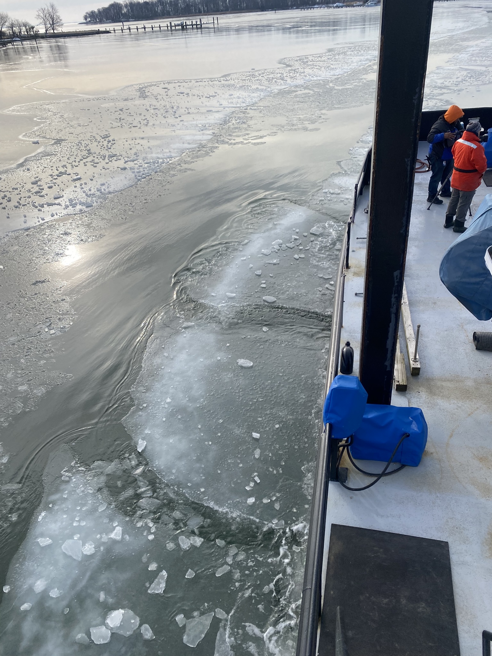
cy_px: 328
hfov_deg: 53.1
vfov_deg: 67.3
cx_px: 246
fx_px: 493
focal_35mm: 26
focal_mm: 4.25
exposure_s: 1/2183
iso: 32
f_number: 1.8
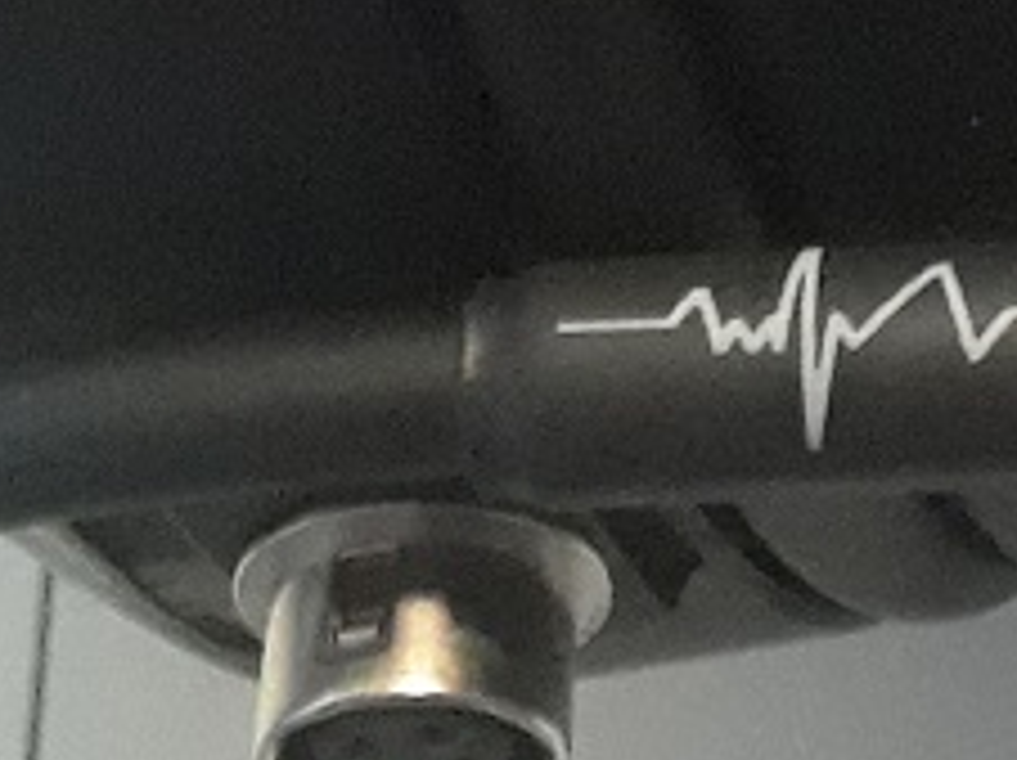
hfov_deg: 15.6
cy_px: -16
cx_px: 1336
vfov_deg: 12.2
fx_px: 3522
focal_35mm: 120
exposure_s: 1/15
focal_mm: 2.47
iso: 800
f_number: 1.9
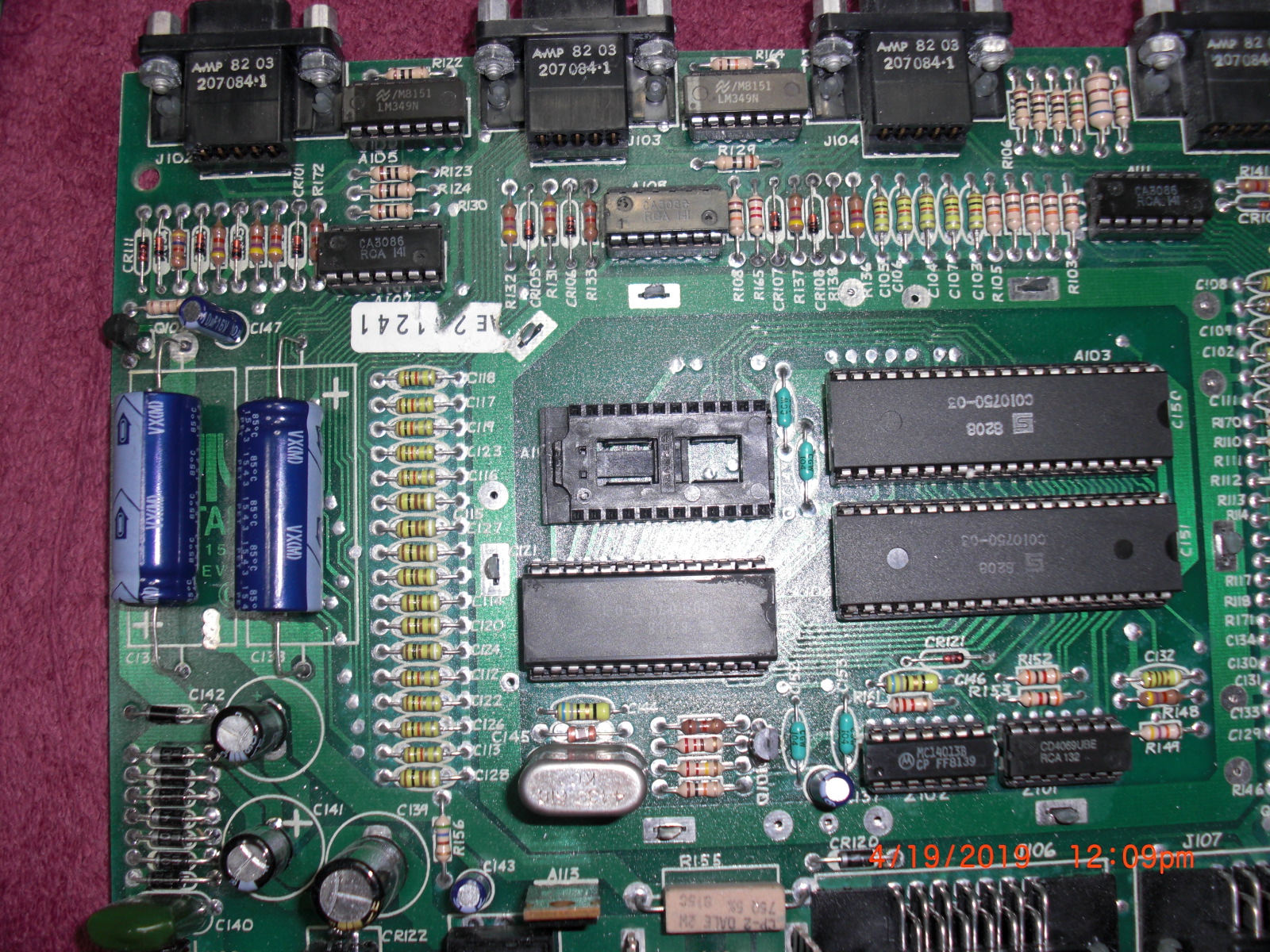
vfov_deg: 39.7
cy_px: 476
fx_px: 1321
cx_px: 635
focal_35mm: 36
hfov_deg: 51.4
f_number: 2.8
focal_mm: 6.3
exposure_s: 1/60
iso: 50
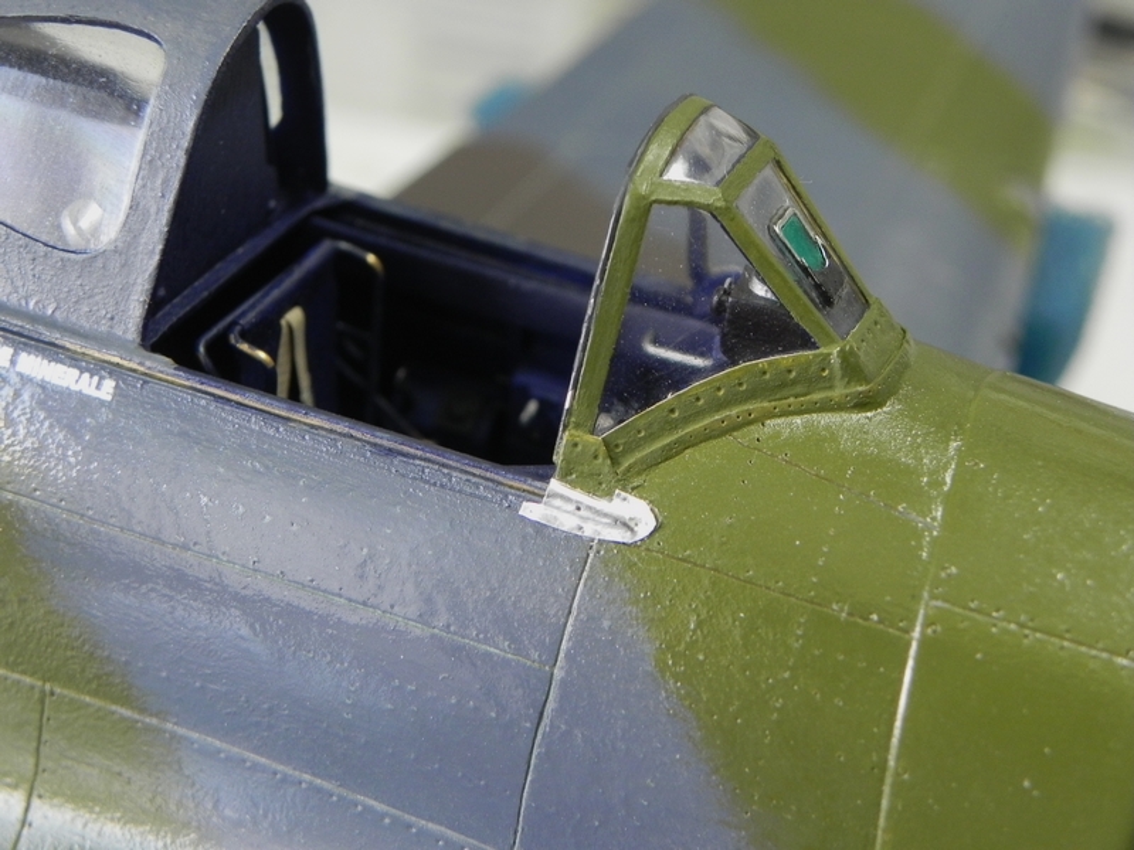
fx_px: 2457
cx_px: 567
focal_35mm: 75
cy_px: 425
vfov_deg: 19.6
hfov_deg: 26.0
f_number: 4
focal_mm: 13.4
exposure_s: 1/30
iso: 290
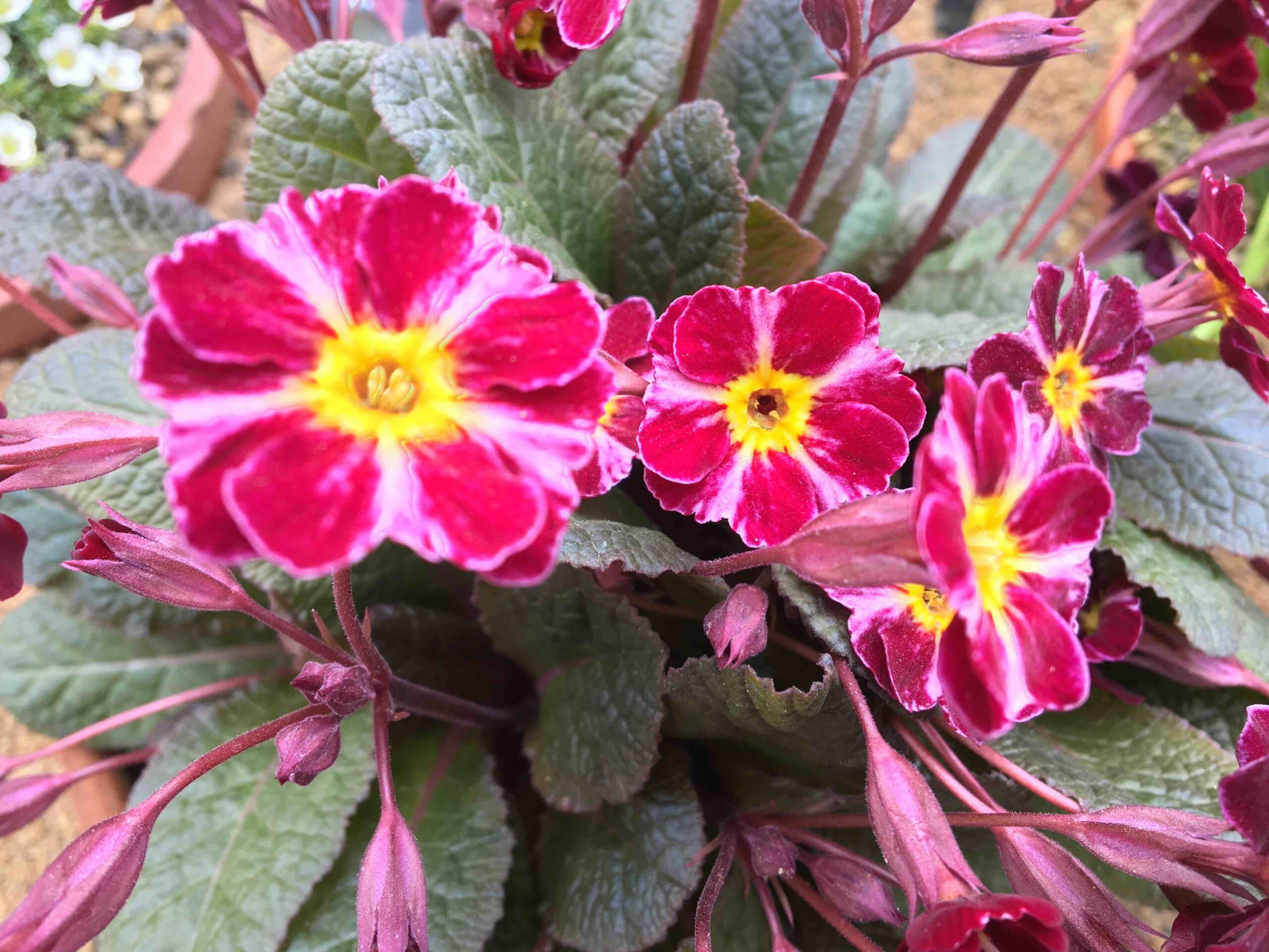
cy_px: 476
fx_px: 1063
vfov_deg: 48.2
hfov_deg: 61.7
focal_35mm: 29
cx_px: 634
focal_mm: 4.15
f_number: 2.2
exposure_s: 1/50
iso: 25
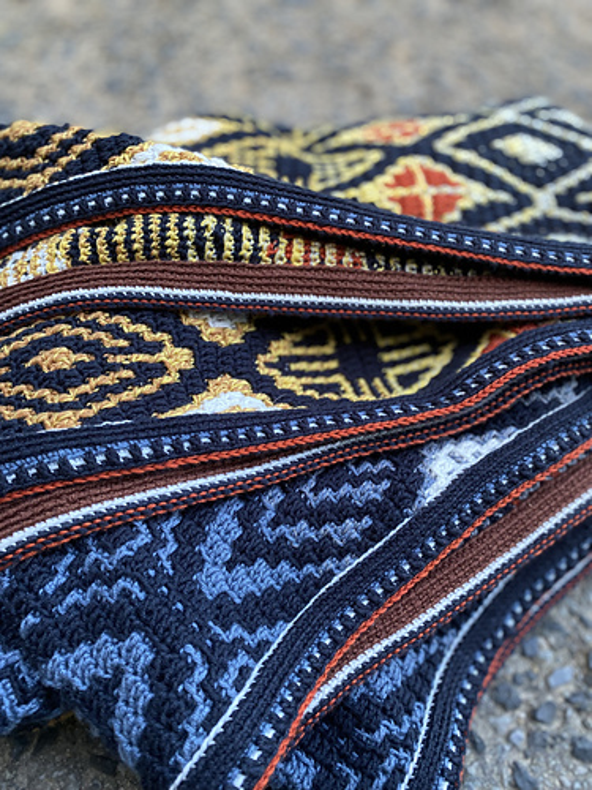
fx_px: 593
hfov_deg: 53.1
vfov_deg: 67.3
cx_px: 296
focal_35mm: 26
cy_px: 395
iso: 250
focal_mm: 4.25
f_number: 1.8
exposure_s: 1/60
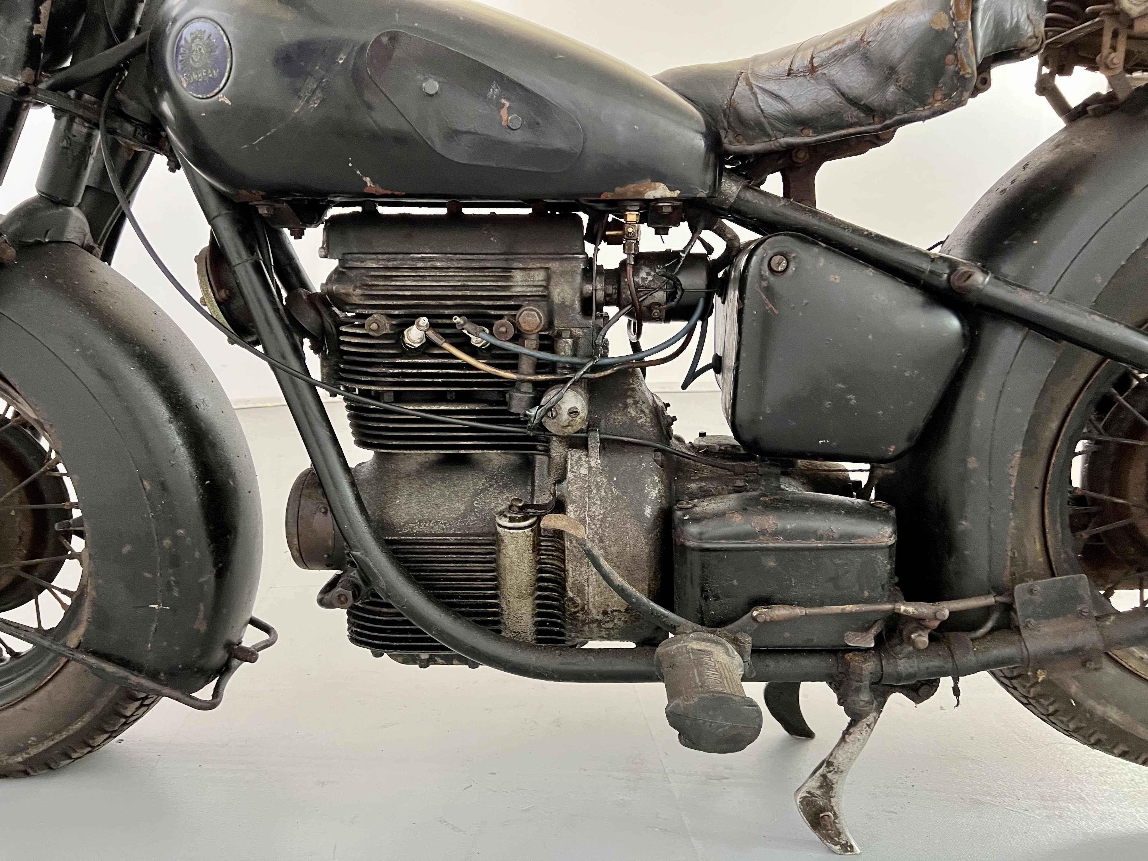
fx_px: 862
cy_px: 430
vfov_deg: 53.1
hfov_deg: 67.3
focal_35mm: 26
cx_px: 574
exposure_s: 1/50
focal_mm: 5.7
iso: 200
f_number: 1.5
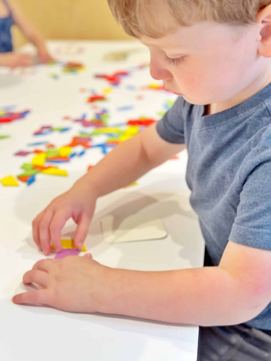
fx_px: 511
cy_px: 180
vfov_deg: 38.9
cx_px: 137
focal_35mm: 49
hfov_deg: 29.7
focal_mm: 6.86
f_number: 1.78
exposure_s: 1/60
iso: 320
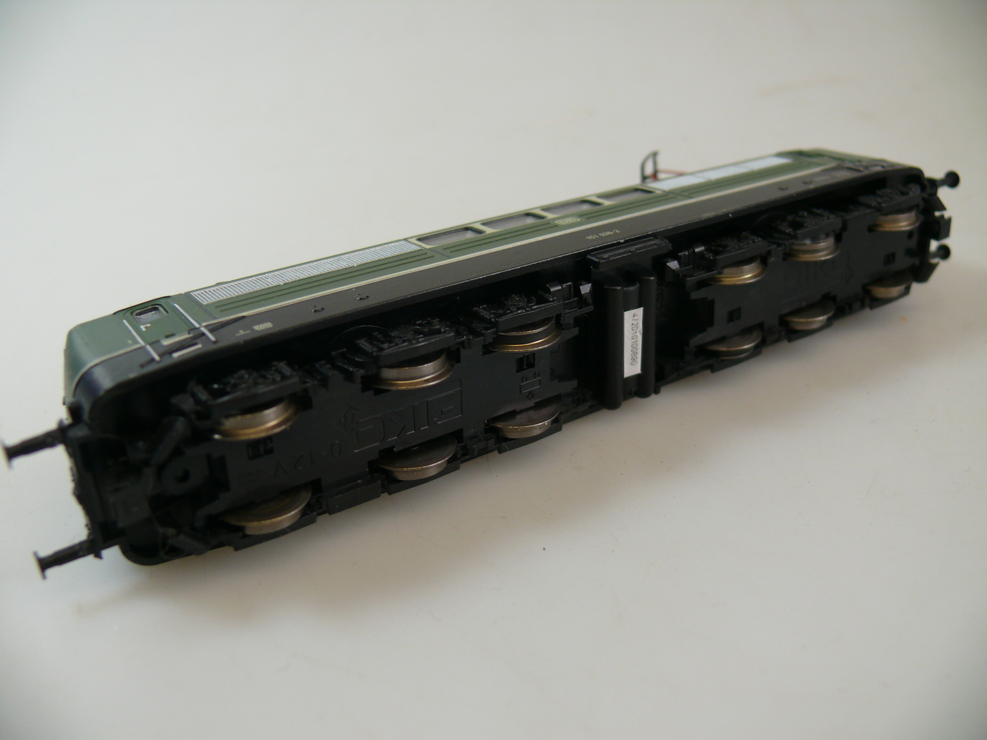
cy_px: 370
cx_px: 494
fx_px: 998
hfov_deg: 52.6
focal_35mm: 35
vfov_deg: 40.7
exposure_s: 1/125
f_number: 2.8
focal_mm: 7.4
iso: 100
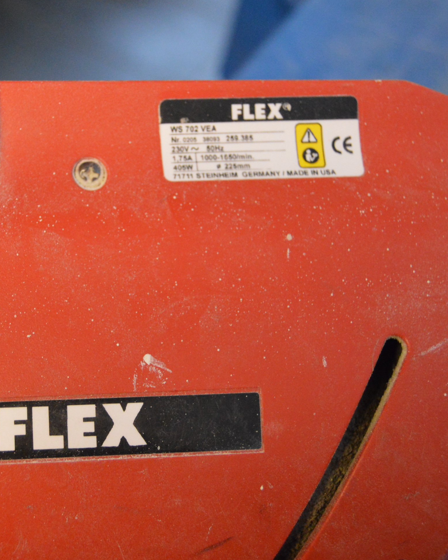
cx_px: 133
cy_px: 281
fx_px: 1160
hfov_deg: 21.7
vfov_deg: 27.1
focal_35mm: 70
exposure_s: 1/50
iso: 3200
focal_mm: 32
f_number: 4.5
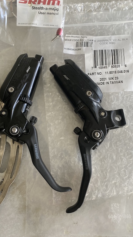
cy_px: 119
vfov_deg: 66.0
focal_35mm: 29
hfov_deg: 40.2
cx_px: 72
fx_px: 182
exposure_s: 1/122
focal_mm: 4.25
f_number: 1.8
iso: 64
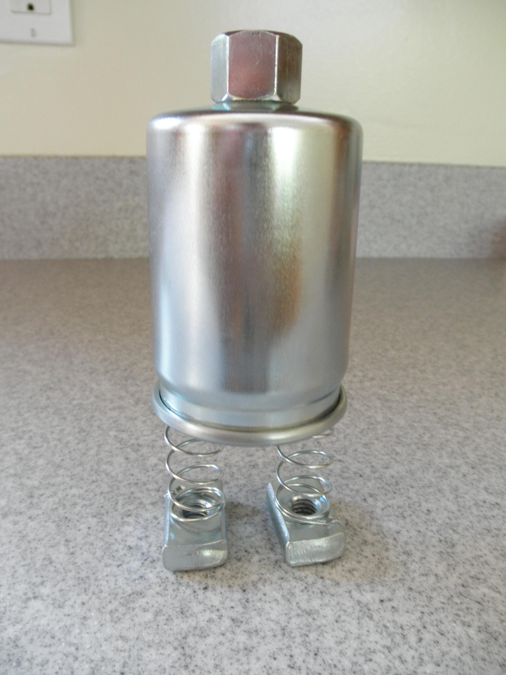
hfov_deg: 49.7
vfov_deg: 63.4
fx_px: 546
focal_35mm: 28
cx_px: 253
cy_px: 338
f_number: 3
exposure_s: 1/8
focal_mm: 5
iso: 200
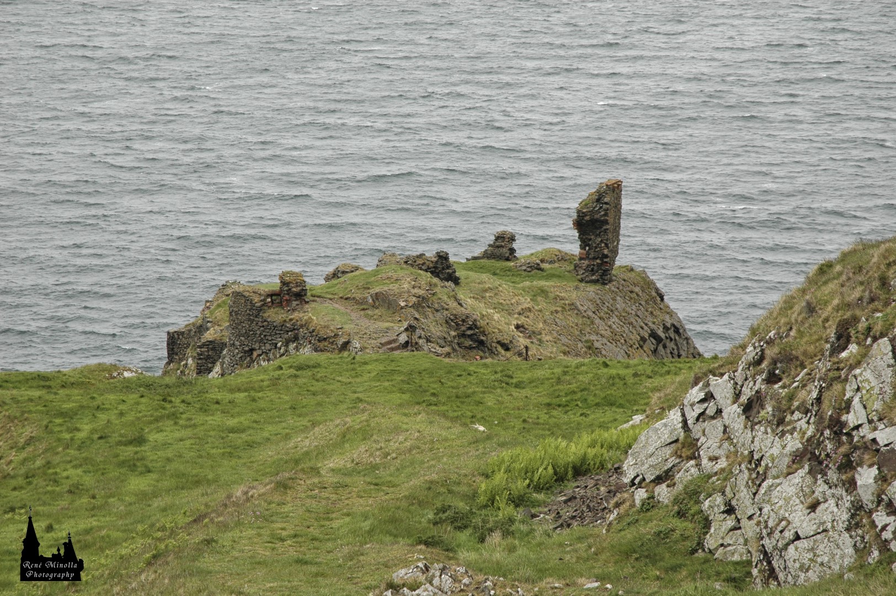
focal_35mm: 105
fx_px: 2611
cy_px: 298
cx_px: 448
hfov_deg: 19.5
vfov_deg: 13.0
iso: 200
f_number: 8
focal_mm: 70
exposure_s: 1/200
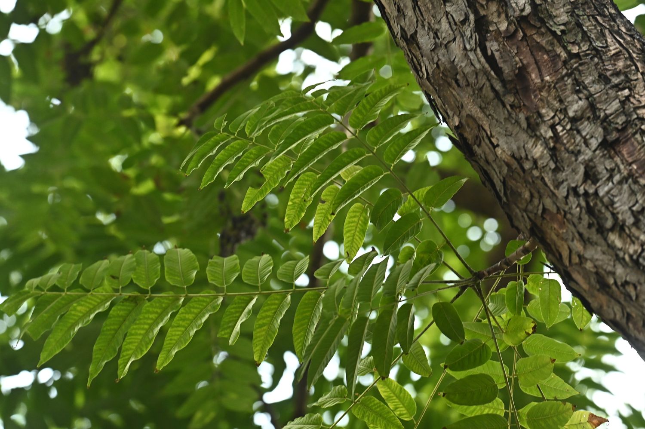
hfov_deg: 11.1
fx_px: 3312
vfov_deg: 7.4
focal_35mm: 185
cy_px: 214
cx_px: 322
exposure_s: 1/100
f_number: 5.6
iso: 2800
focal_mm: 185
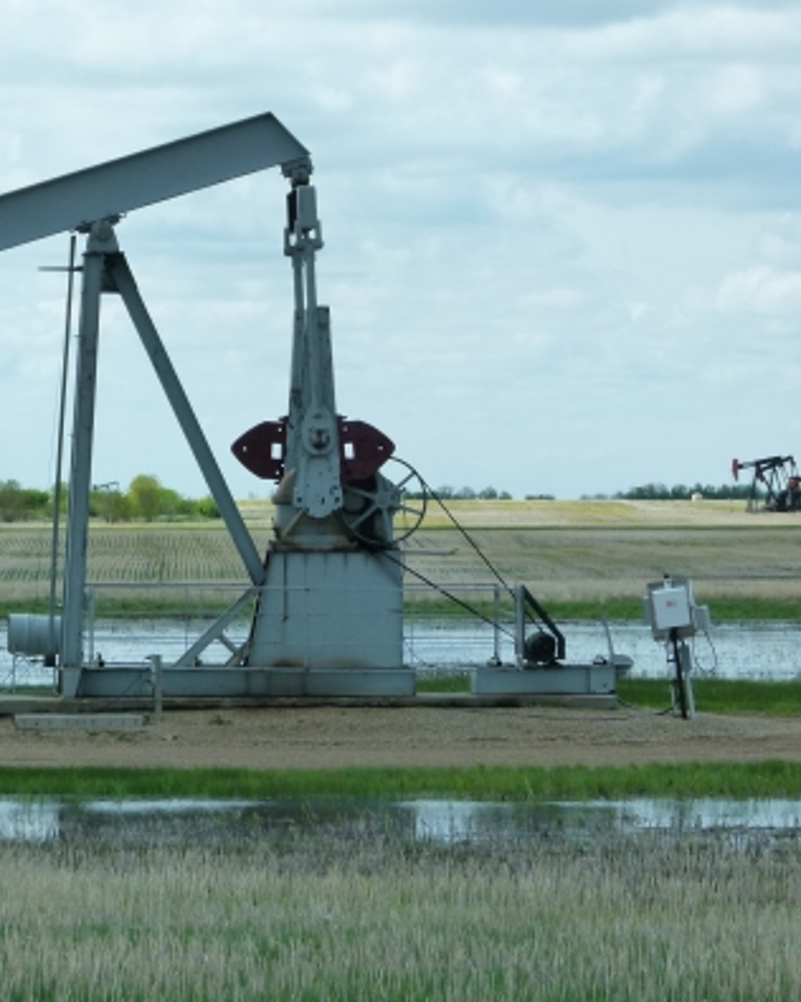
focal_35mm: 217
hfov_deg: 7.1
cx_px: 274
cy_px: 505
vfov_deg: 8.9
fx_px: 6430
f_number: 4
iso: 160
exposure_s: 1/1000
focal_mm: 27.8
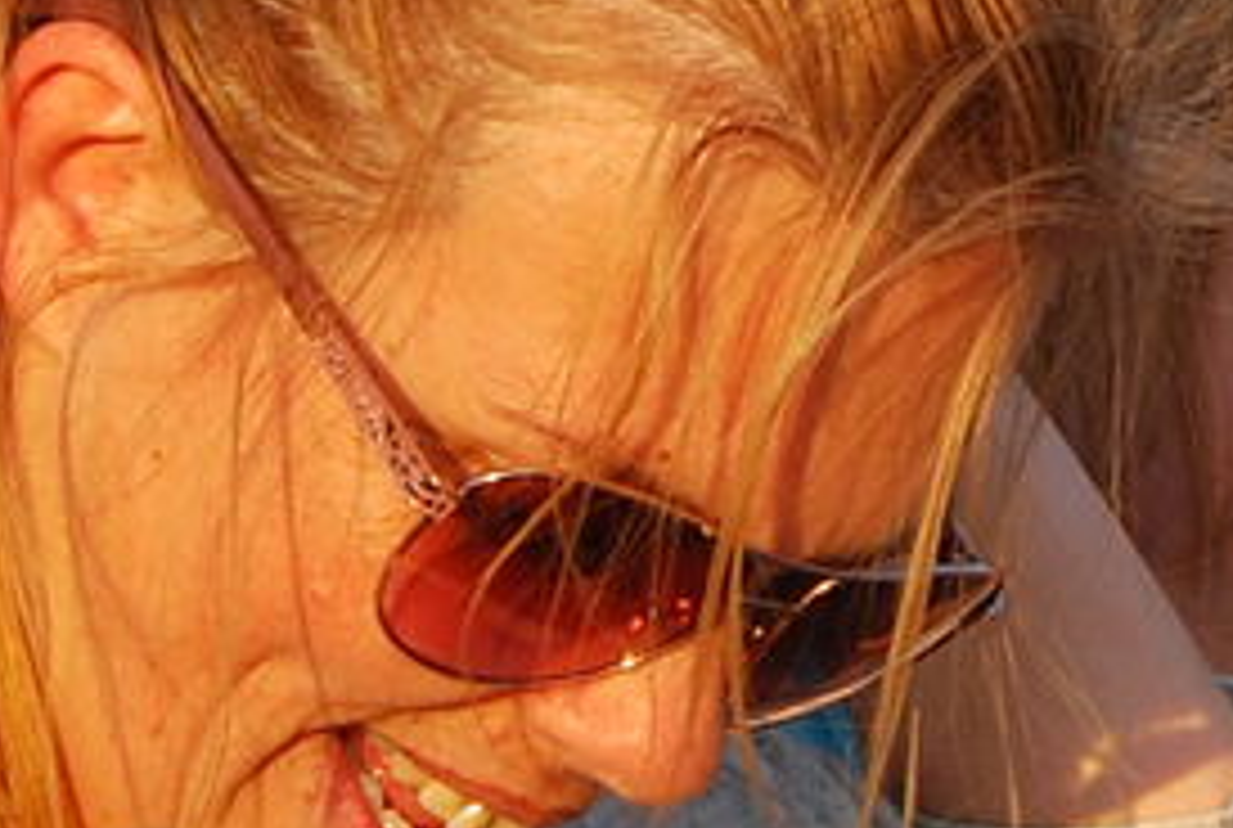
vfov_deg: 5.7
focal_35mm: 242
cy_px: 169
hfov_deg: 8.5
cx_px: 1282
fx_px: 8289
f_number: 6.3
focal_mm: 23
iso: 100
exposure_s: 1/160
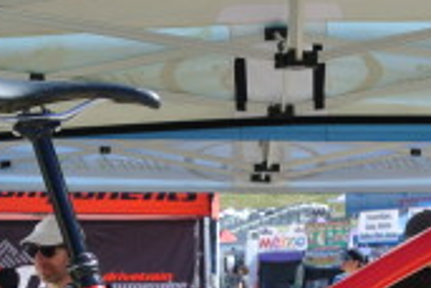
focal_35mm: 145
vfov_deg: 9.1
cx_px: 300
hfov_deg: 14.1
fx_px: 1736
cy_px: 474
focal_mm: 15.1
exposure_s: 1/400
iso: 100
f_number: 4.5
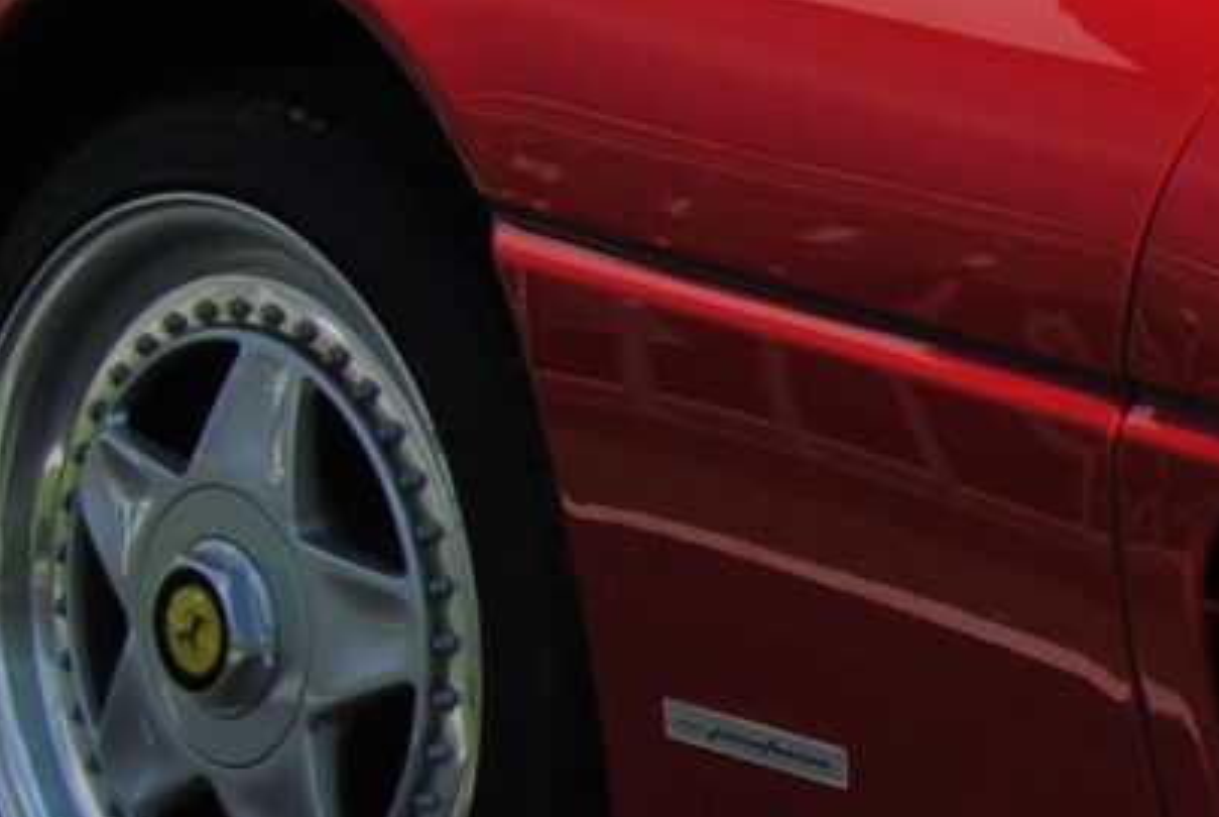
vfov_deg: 5.5
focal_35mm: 248
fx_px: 8410
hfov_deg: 7.5
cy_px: 1183
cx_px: 3285
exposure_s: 1/320
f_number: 9
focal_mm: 26
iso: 100
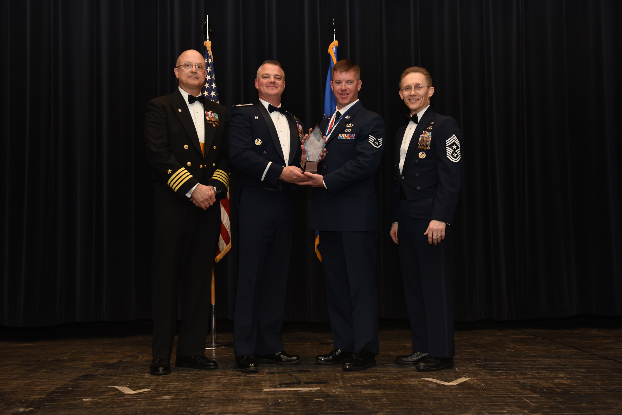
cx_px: 311
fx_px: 760
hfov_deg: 44.5
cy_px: 208
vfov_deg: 30.5
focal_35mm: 44
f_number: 5
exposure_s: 1/40
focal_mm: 44
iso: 1250
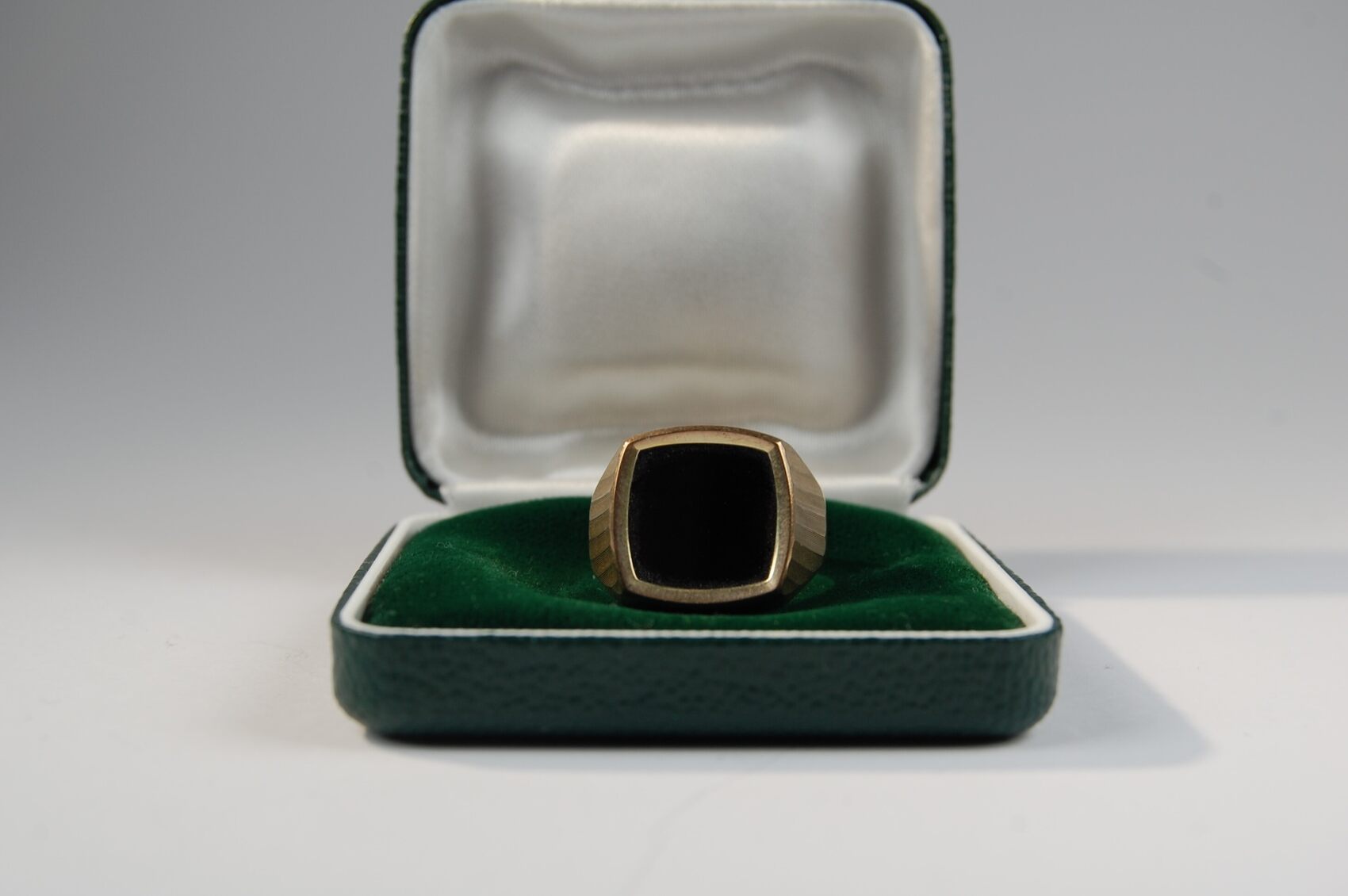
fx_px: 1908
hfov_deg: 38.9
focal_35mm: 51
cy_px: 448
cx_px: 674
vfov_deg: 26.4
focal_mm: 34
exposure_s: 1/160
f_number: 6.3
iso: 200
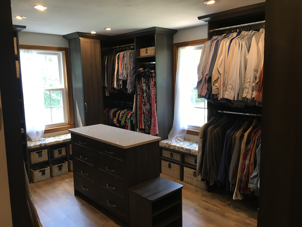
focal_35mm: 29
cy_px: 114
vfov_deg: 48.2
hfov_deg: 61.7
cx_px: 151
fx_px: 253
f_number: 2.2
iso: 50
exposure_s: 1/30
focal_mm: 4.15
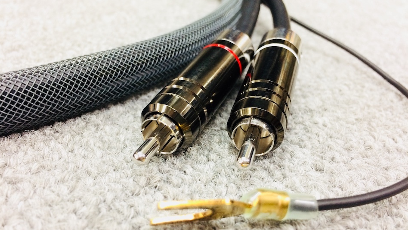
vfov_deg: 36.7
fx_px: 346
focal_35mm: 32
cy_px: 119
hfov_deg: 61.0
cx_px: 203
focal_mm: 4.15
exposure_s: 1/30
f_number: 2.2
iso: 125
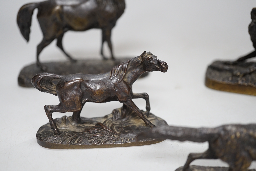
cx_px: 128
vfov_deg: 29.9
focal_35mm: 45
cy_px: 86
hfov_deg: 43.6
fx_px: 320
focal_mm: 30
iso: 800
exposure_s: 1/60
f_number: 3.5
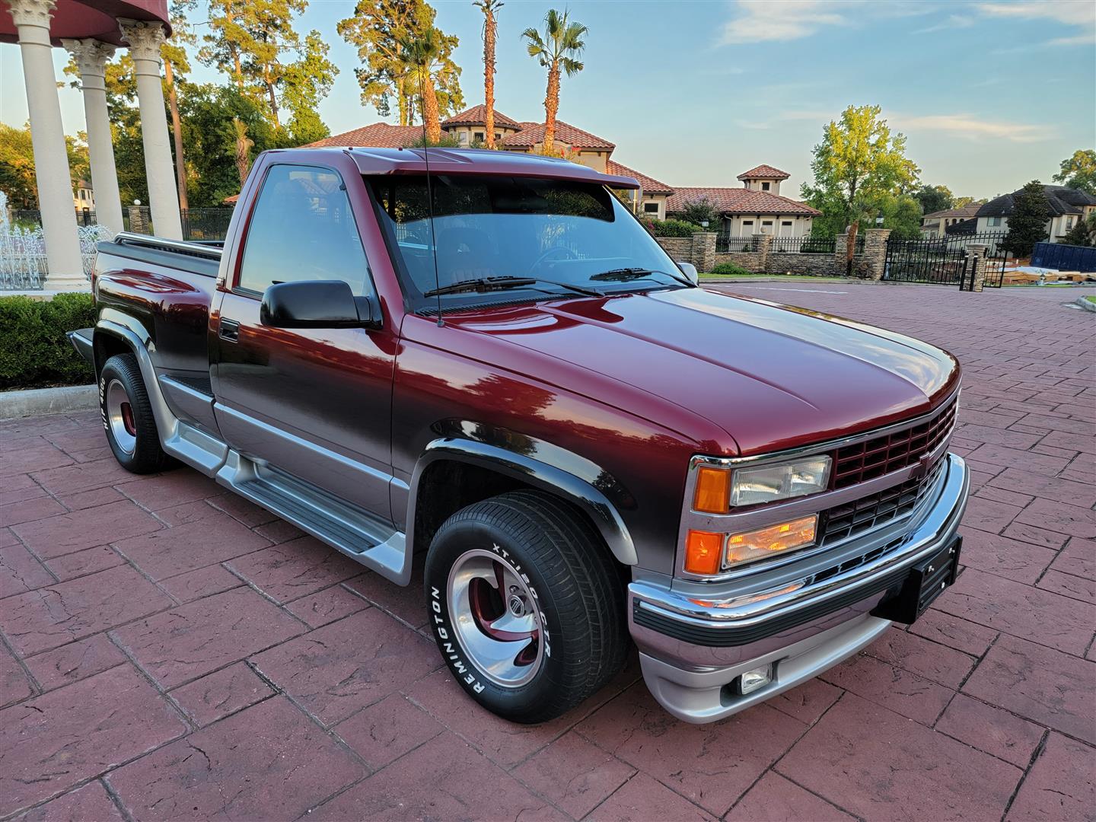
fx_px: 760
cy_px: 411
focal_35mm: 24
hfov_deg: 71.6
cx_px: 548
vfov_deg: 56.8
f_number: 1.8
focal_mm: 6.7
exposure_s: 1/119
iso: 50
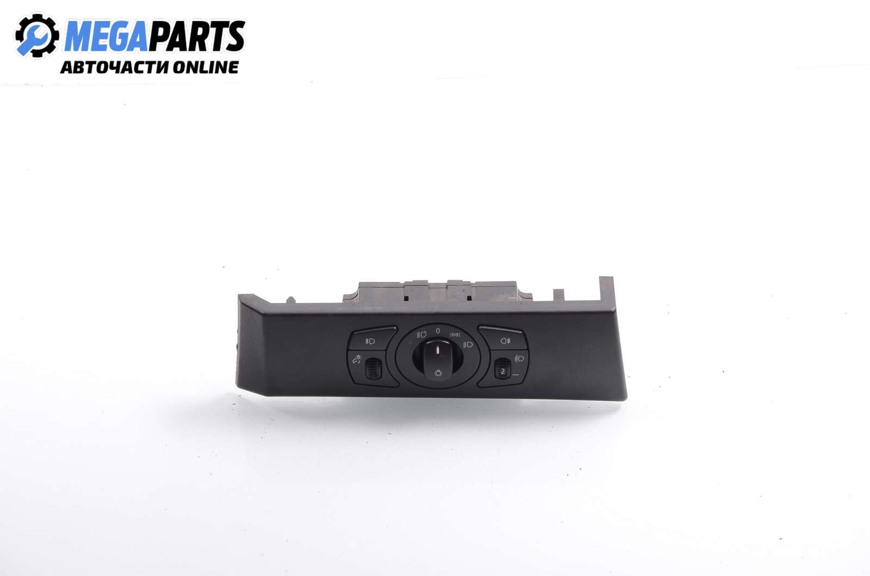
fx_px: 3798
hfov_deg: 13.1
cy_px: 288
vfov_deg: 8.7
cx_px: 435
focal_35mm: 158
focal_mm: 105
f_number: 11
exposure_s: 1/160
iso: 200
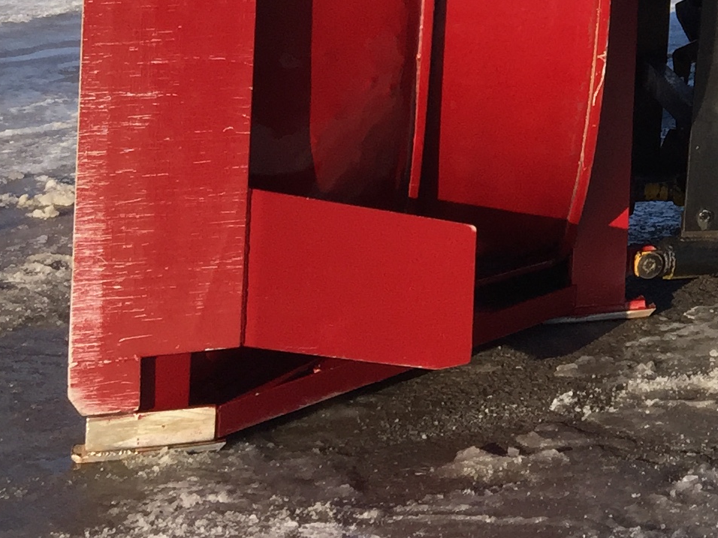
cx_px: 1190
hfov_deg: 17.1
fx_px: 2053
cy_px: -271
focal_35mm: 99
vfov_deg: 14.0
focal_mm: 4.15
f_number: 2.2
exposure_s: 1/1319
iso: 32
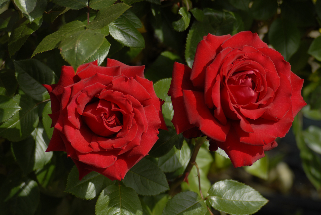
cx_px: 160
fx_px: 1942
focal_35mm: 218
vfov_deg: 6.3
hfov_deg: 9.5
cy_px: 108
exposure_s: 1/400
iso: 100
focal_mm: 145
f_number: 5
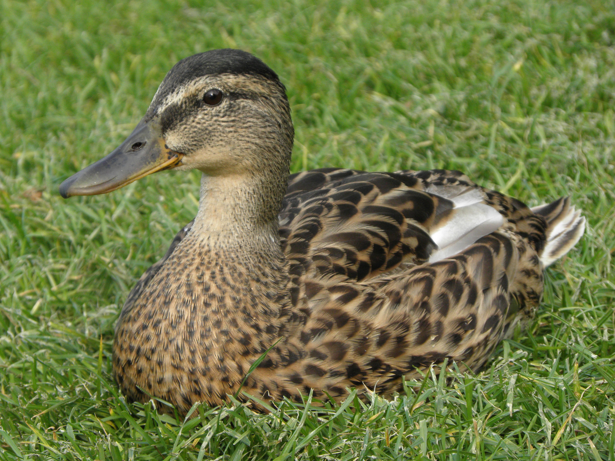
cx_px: 308
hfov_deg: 7.1
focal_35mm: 279
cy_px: 230
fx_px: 4957
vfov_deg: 5.3
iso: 125
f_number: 4.5
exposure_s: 1/200
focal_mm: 49.7
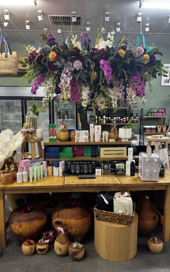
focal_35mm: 26
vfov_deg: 70.4
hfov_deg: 47.6
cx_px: 86
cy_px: 135
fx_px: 193
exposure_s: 1/50
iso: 200
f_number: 1.78
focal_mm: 6.76
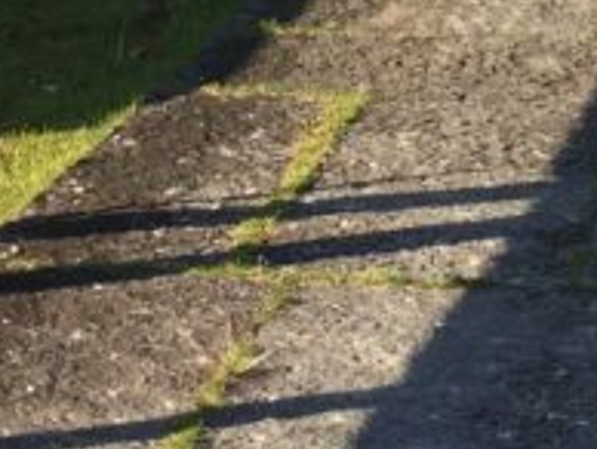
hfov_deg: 12.9
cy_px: -547
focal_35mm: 153
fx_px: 2642
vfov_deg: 9.0
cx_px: 372
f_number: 2.2
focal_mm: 4.15
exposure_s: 1/1041
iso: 32
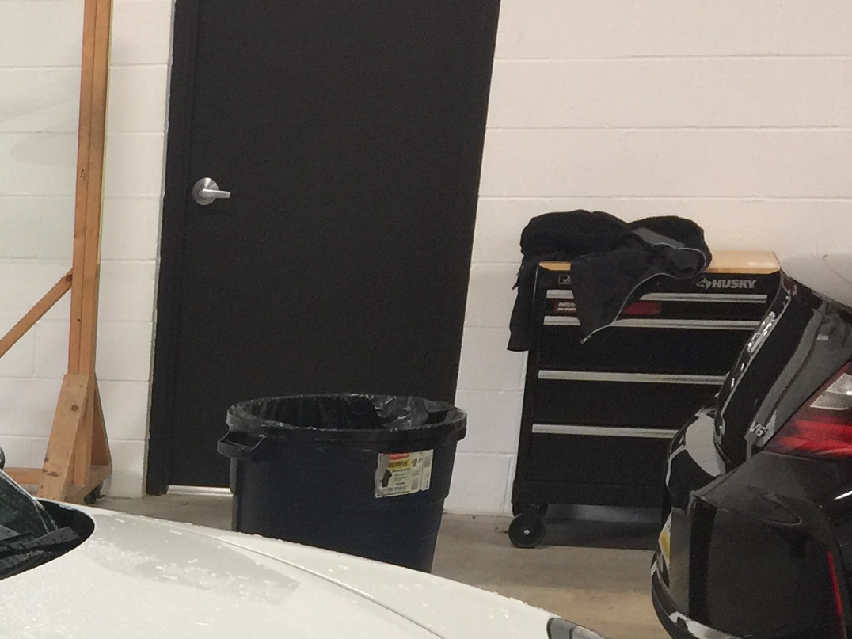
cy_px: 954
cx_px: -285
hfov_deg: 20.2
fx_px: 2166
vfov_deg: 15.5
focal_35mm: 88
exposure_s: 1/30
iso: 32
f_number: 2.2
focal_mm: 4.15
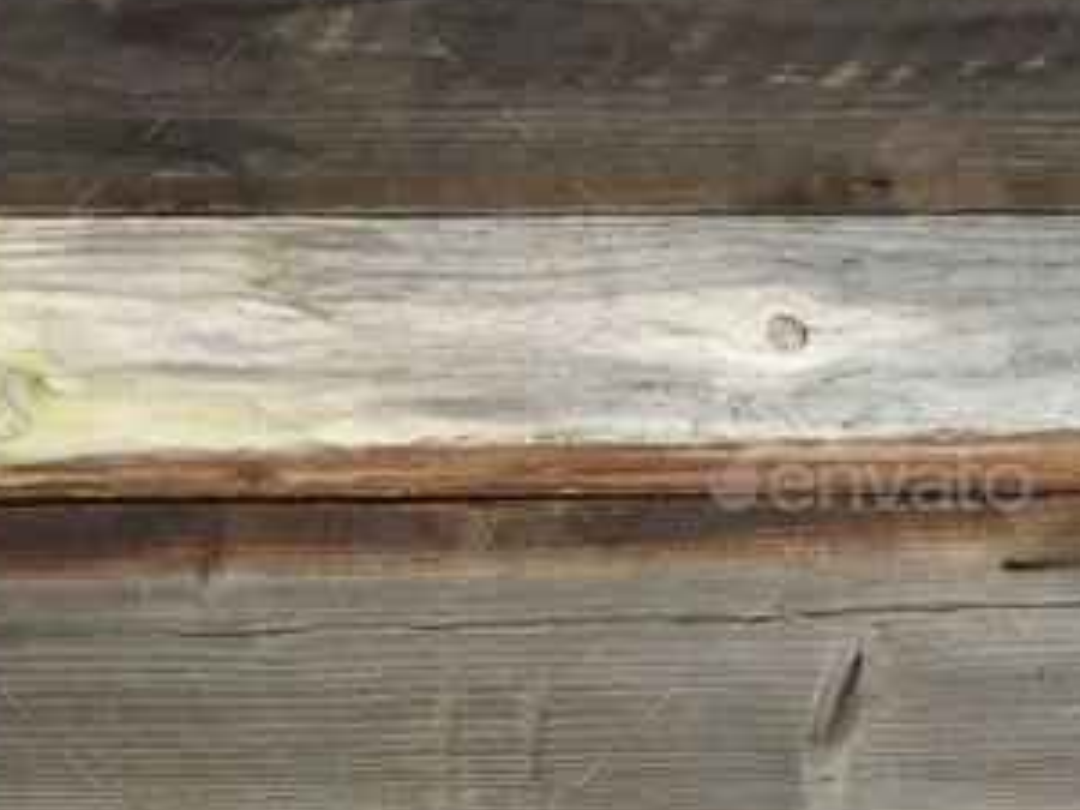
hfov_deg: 25.5
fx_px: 2371
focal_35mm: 76
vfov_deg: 16.8
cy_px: 1363
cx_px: 320
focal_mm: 4.15
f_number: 2.2
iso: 50
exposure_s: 1/15
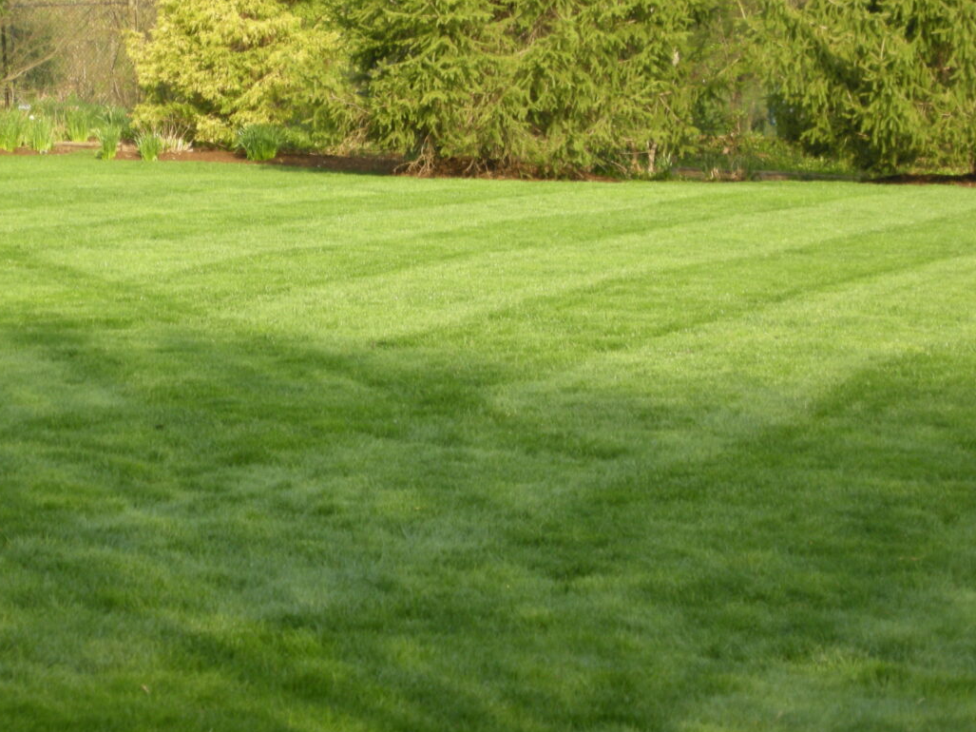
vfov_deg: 8.1
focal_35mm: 184
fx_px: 5187
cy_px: 356
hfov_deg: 10.7
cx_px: 322
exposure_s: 1/63.7
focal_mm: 26.3
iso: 64
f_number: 5.3
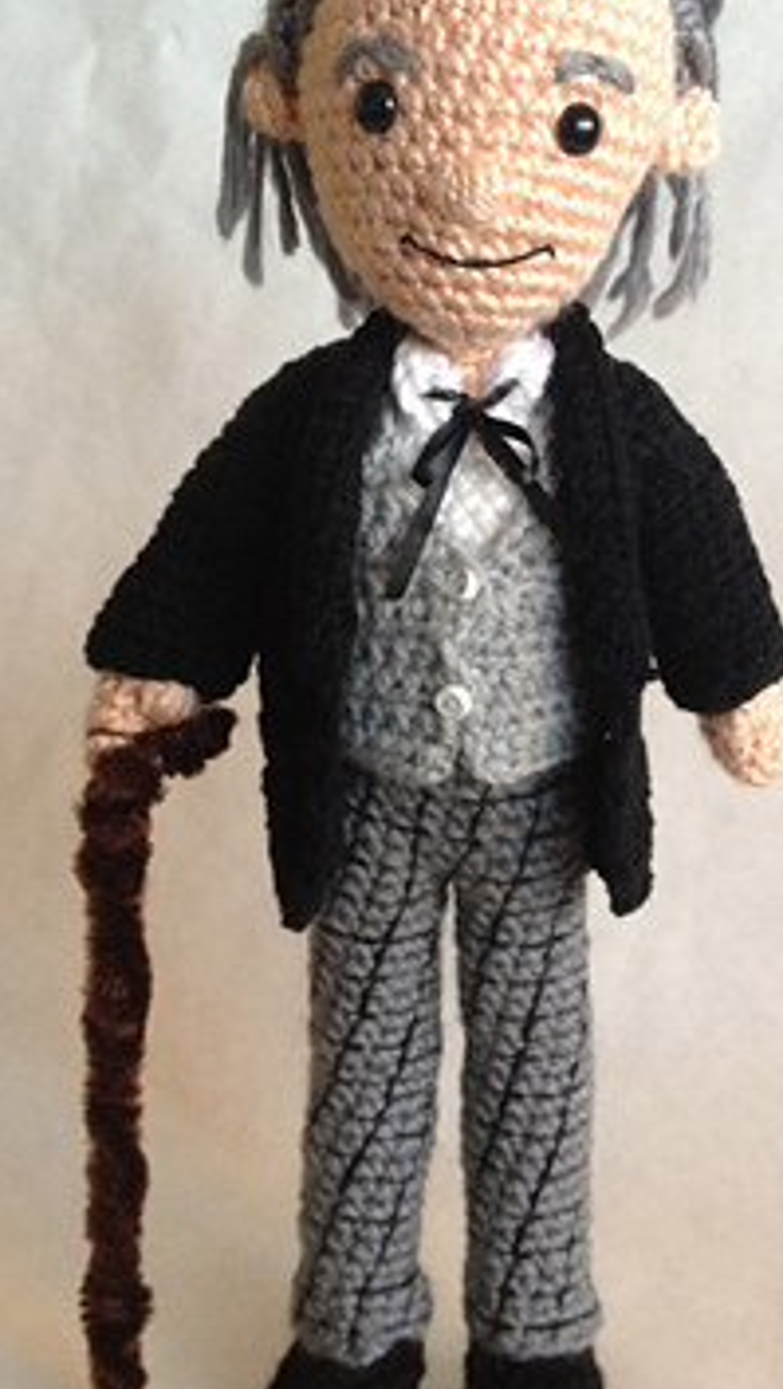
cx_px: 482
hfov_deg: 22.2
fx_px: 1990
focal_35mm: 54
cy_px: 689
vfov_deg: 38.5
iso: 250
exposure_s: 1/20
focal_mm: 4.28
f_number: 2.4
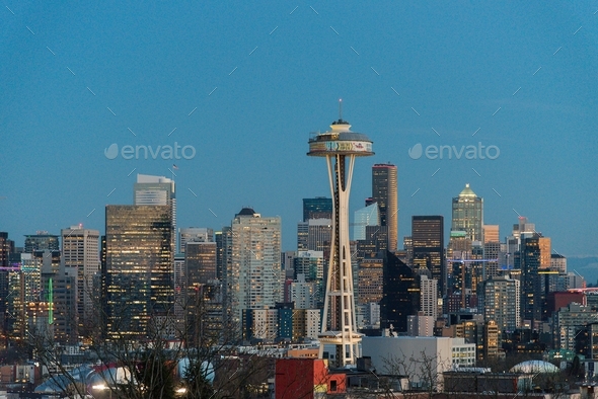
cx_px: 299
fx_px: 1994
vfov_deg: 11.4
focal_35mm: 120
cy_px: 200
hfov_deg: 17.1
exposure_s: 1/60
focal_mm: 120
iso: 2200
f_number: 4
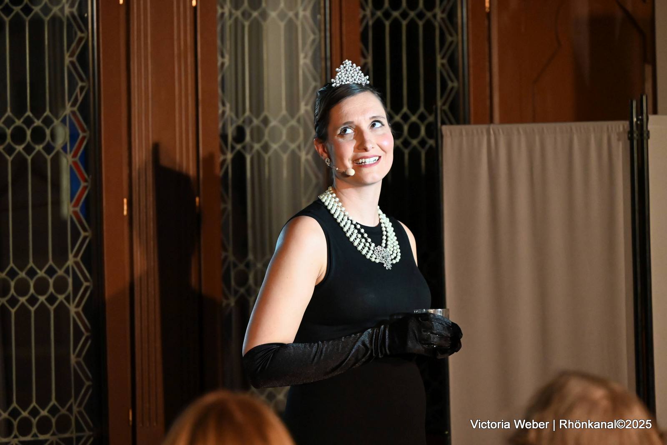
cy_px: 222
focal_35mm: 200
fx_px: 3706
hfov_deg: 10.3
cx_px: 334
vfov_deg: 6.9
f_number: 6.3
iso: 7200
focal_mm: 200
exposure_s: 1/125
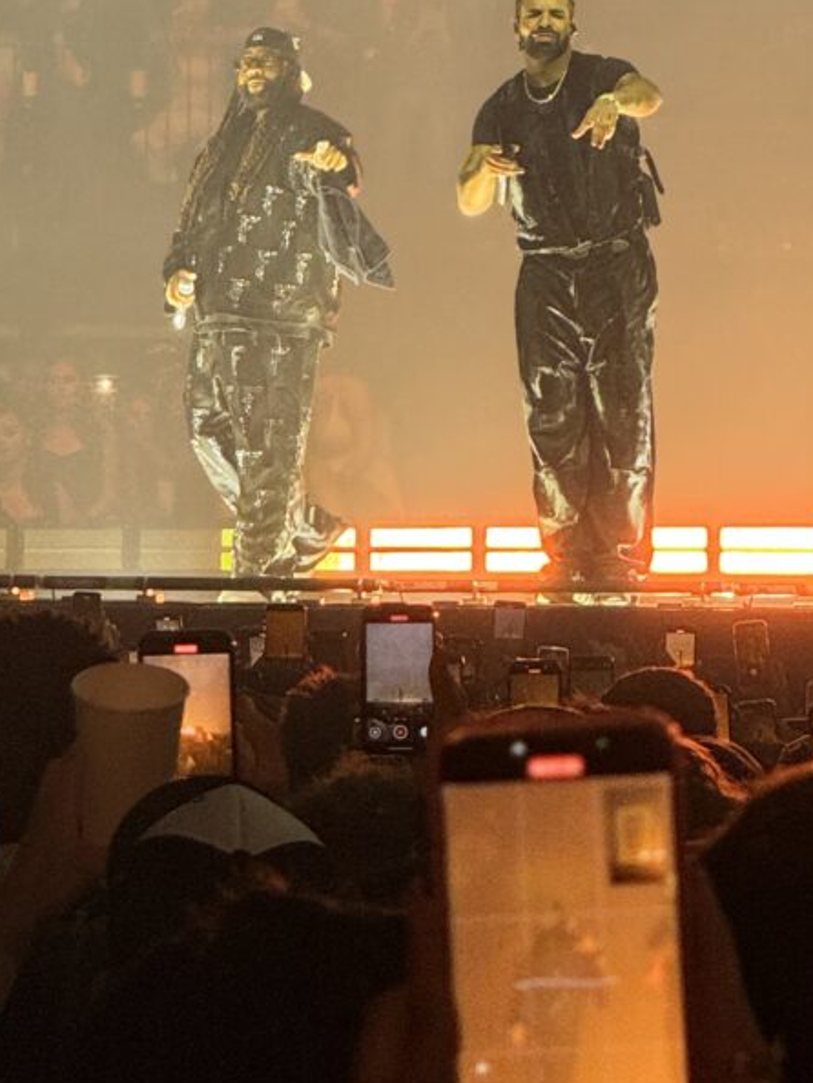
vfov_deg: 6.1
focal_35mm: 323
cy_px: -104
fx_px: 10107
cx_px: 354
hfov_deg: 4.6
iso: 125
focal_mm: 15.66
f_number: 2.8
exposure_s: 1/100
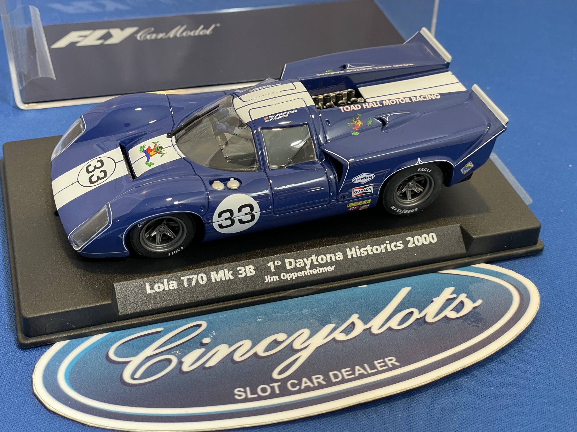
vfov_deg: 27.5
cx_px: 288
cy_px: 220
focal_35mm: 53
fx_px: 883
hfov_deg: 36.2
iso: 250
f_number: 2
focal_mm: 6
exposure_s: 1/60
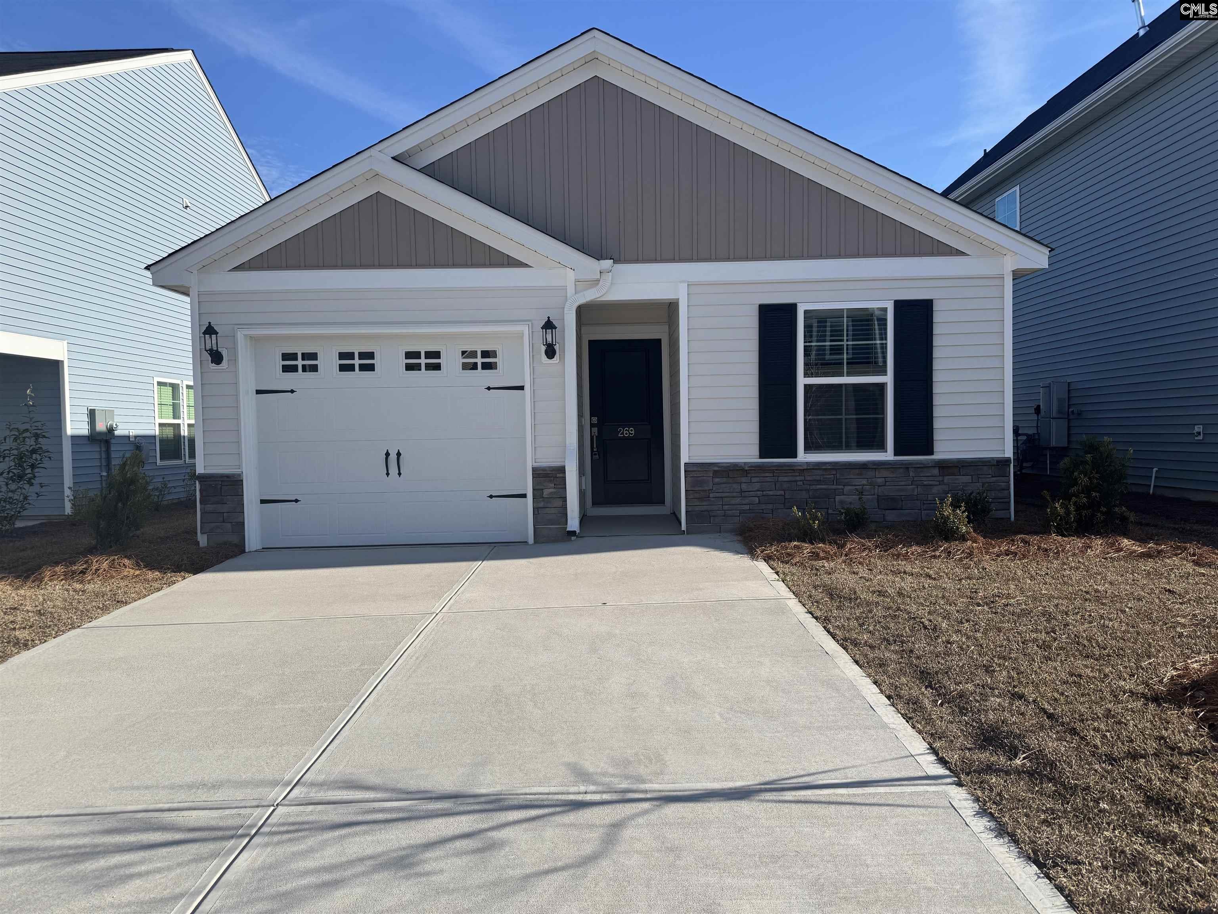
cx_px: 609
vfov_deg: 56.8
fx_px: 844
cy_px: 457
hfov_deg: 71.6
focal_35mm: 24
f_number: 1.78
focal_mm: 6.76
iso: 80
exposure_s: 1/4950
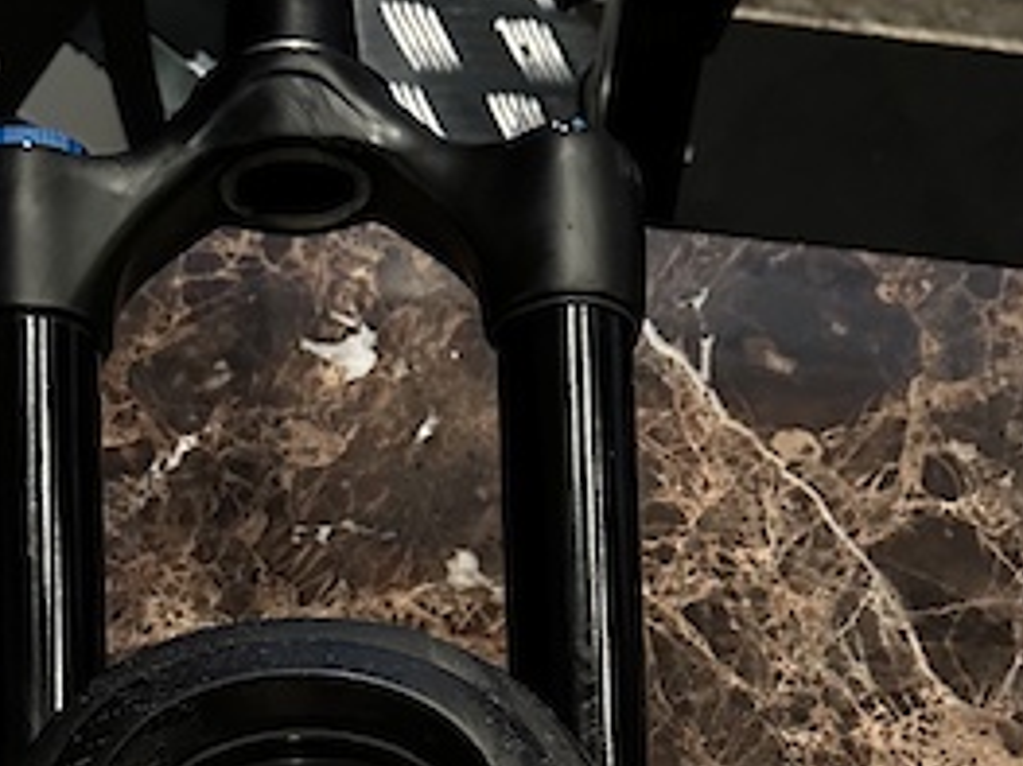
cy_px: 1100
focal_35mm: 73
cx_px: 447
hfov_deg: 26.7
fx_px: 2156
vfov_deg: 18.2
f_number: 1.78
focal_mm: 6.86
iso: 1000
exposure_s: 1/30
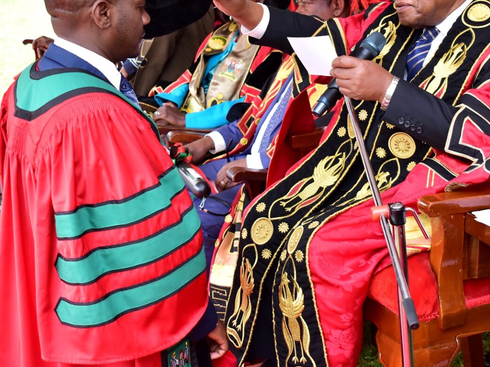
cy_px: 130
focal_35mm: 72
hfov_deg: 27.0
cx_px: 301
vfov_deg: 20.4
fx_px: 1019
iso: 1000
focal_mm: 34
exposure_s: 1/200
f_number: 4.5
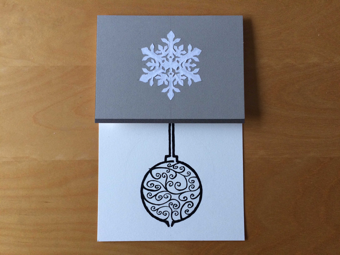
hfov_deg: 61.7
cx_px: 170
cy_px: 128
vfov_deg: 48.2
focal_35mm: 29
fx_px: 285
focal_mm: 4.15
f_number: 2.2
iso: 250
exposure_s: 1/33
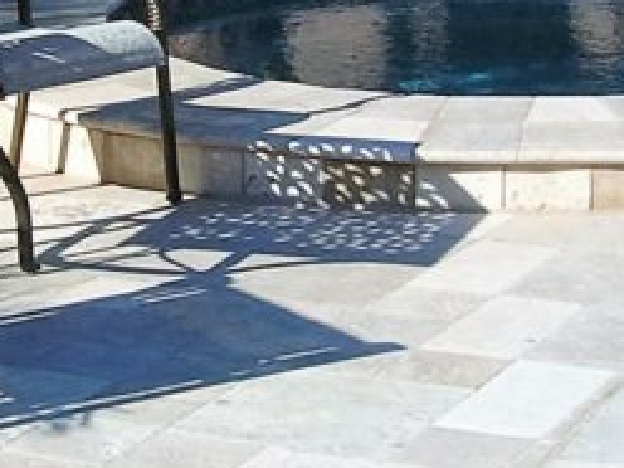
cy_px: 15
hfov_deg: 14.4
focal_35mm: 137
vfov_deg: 10.7
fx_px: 2470
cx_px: 277
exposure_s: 1/358
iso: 50
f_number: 4.9
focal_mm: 5.7
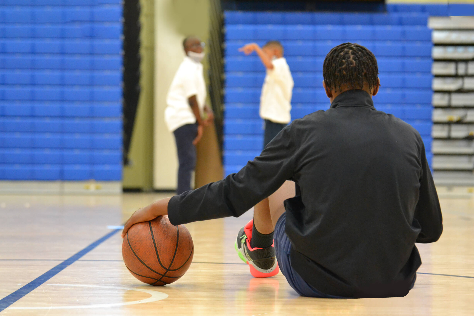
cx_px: 237
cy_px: 158
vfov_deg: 13.0
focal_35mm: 105
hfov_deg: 19.5
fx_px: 1382
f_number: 2.8
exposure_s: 1/500
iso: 3200
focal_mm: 70
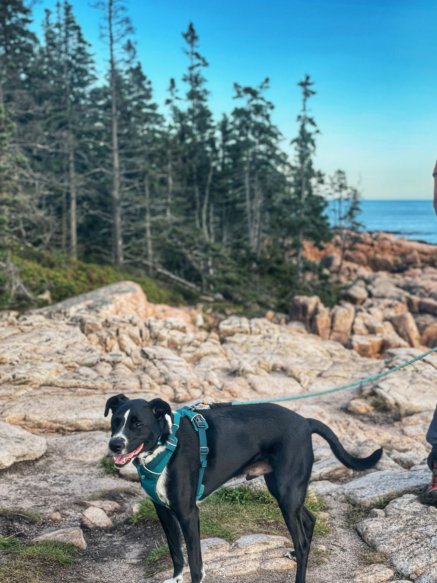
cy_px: 297
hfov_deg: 25.2
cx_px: 218
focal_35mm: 58
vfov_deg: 33.2
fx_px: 976
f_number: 2
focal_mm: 6
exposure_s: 1/224
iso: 25
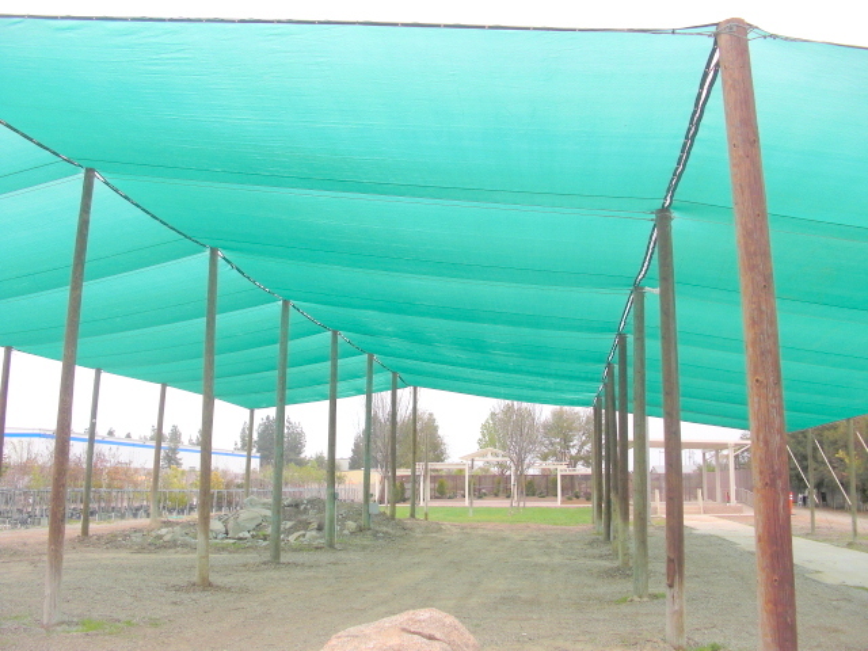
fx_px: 903
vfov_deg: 39.7
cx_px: 434
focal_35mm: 36
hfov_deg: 51.4
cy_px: 326
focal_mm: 6.3
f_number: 2.8
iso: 50
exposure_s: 1/250
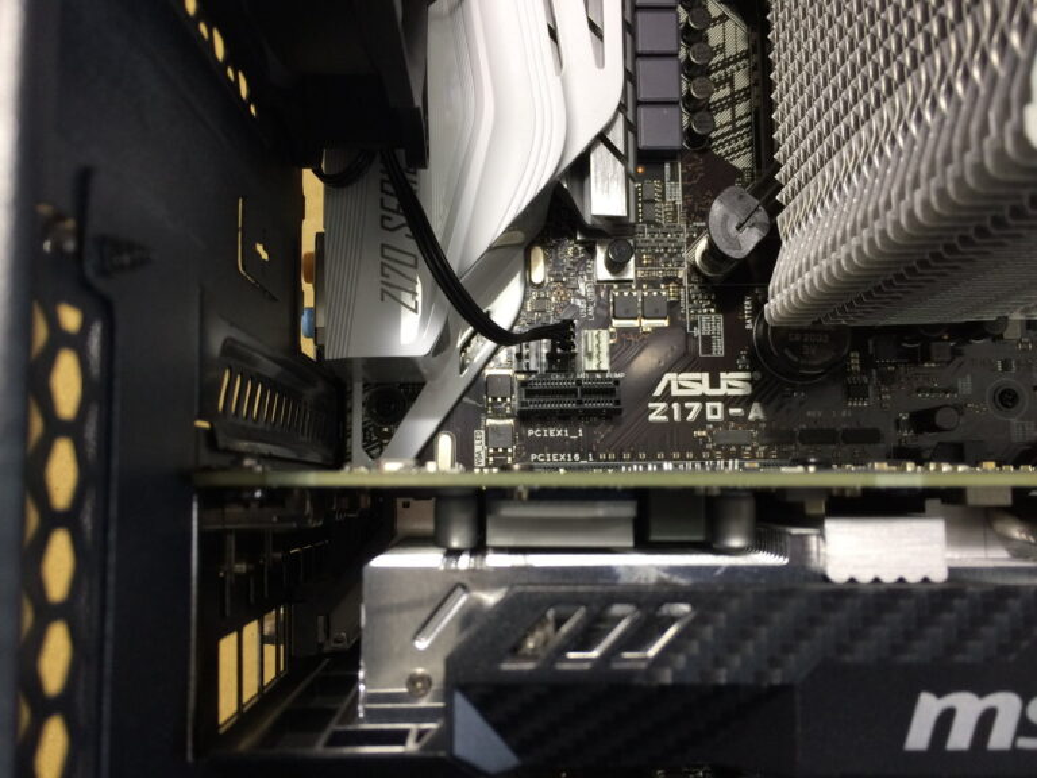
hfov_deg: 61.7
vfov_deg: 48.2
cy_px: 389
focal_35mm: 29
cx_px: 518
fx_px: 869
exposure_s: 1/30
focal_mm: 4.15
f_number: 2.2
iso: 80
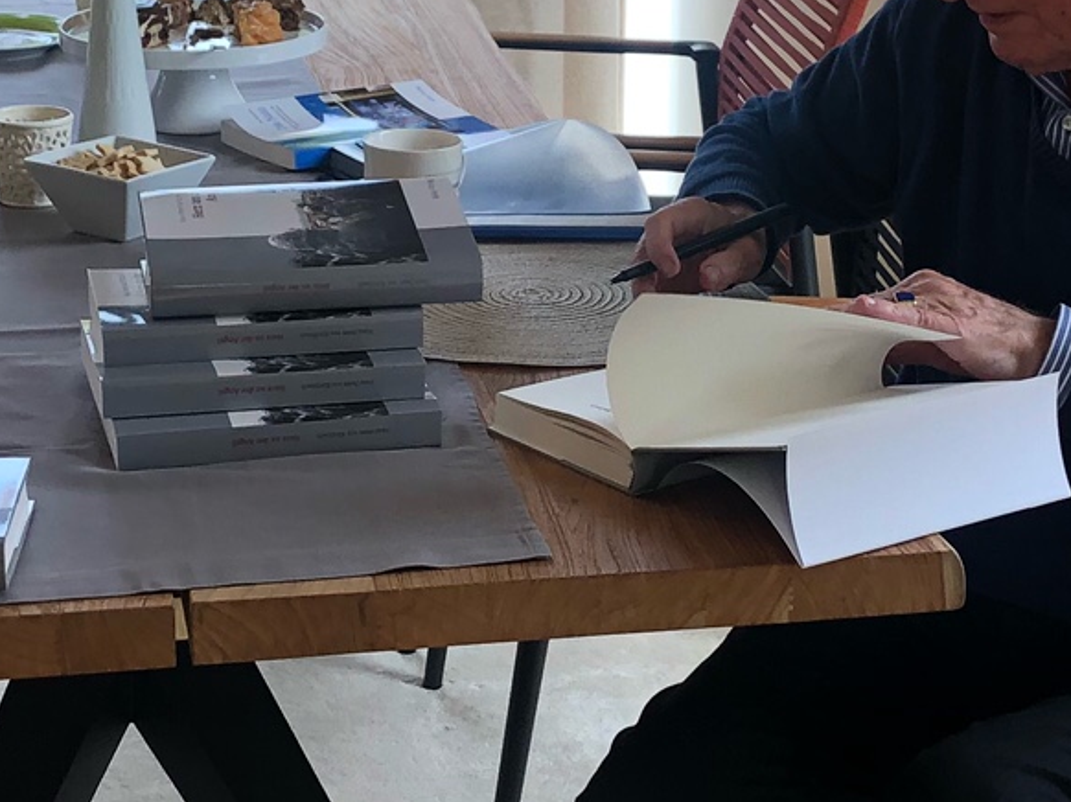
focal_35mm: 97
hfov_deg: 20.2
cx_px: 491
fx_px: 3000
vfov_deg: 15.2
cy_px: 281
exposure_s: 1/120
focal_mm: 3.99
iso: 40
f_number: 1.8
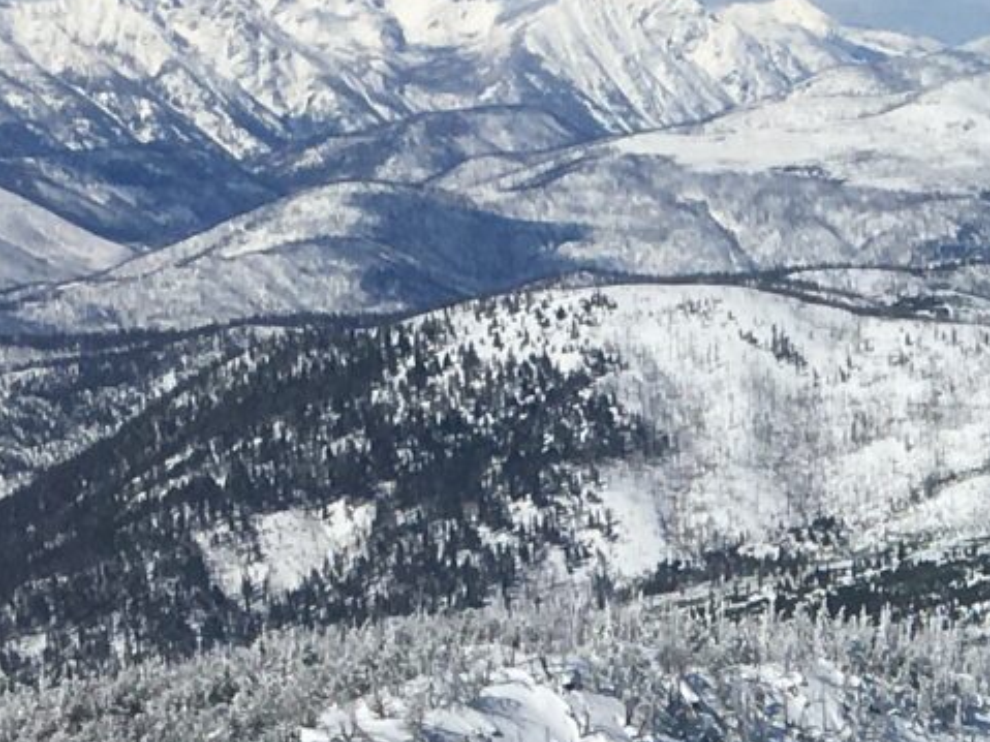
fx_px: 4432
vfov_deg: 8.9
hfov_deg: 12.3
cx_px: 1321
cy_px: 1600
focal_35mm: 155
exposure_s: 1/5917
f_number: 2.2
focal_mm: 4.15
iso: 25
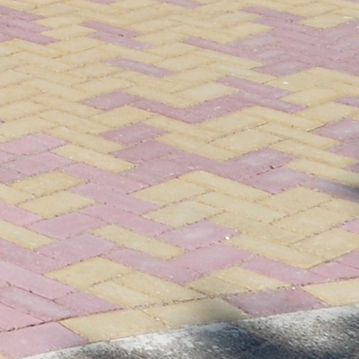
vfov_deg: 12.1
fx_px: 1396
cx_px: -766
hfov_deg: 10.1
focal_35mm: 119
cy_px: -463
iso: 400
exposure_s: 1/500
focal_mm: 12
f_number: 11
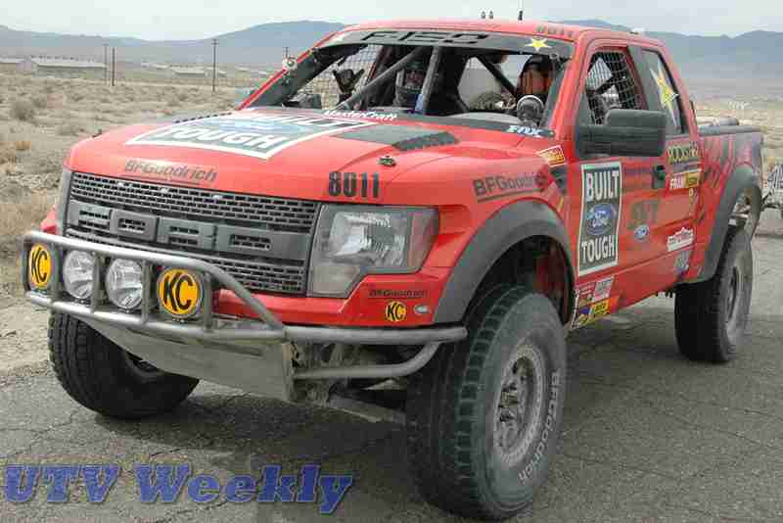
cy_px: 262
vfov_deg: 30.9
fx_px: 946
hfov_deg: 44.9
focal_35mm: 44
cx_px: 392
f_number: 9
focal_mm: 29
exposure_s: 1/320
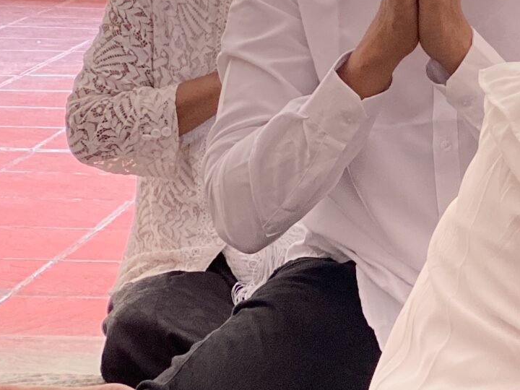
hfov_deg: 10.4
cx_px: 763
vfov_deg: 8.0
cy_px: 290
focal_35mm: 185
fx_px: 2779
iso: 80
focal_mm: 6
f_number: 2
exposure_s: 1/122
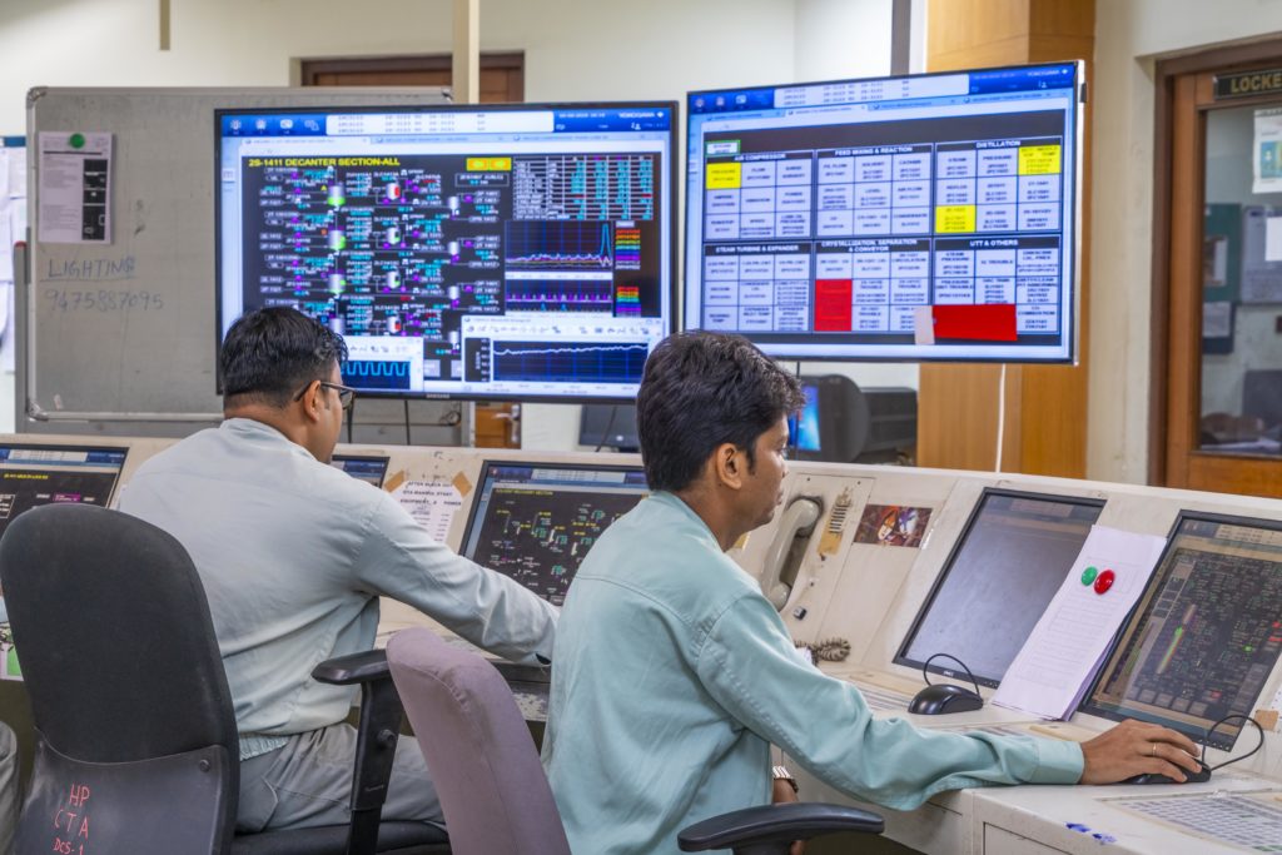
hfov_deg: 26.3
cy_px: 428
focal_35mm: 77
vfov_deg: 17.7
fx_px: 2742
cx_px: 641
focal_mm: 77
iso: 1600
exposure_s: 1/8
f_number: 9
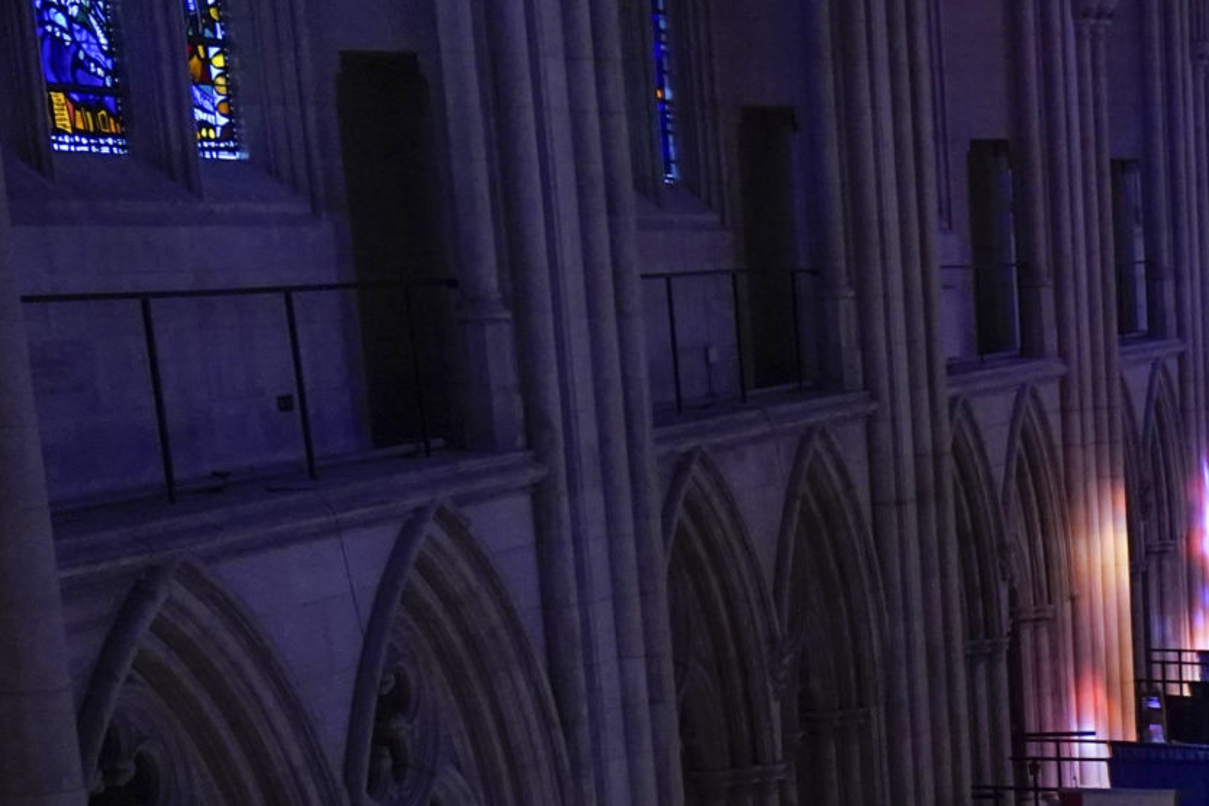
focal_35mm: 89
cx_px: 1718
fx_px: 2989
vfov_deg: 14.8
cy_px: 1007
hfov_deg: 20.2
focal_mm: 29
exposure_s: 1/640
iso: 5000
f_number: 2.8
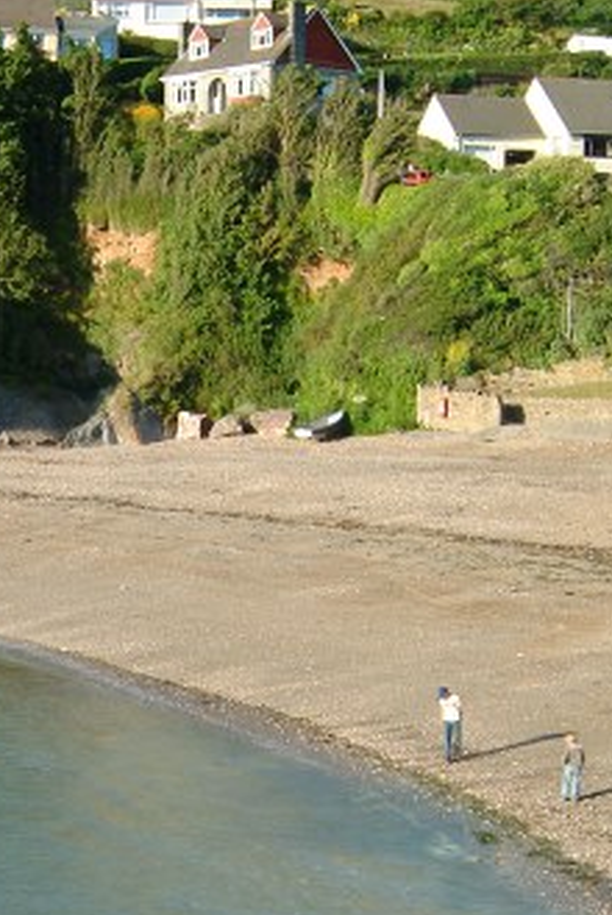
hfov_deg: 15.9
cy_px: 687
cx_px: -21
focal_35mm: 84
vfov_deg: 23.9
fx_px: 2137
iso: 100
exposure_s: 1/3
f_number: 22
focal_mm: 18
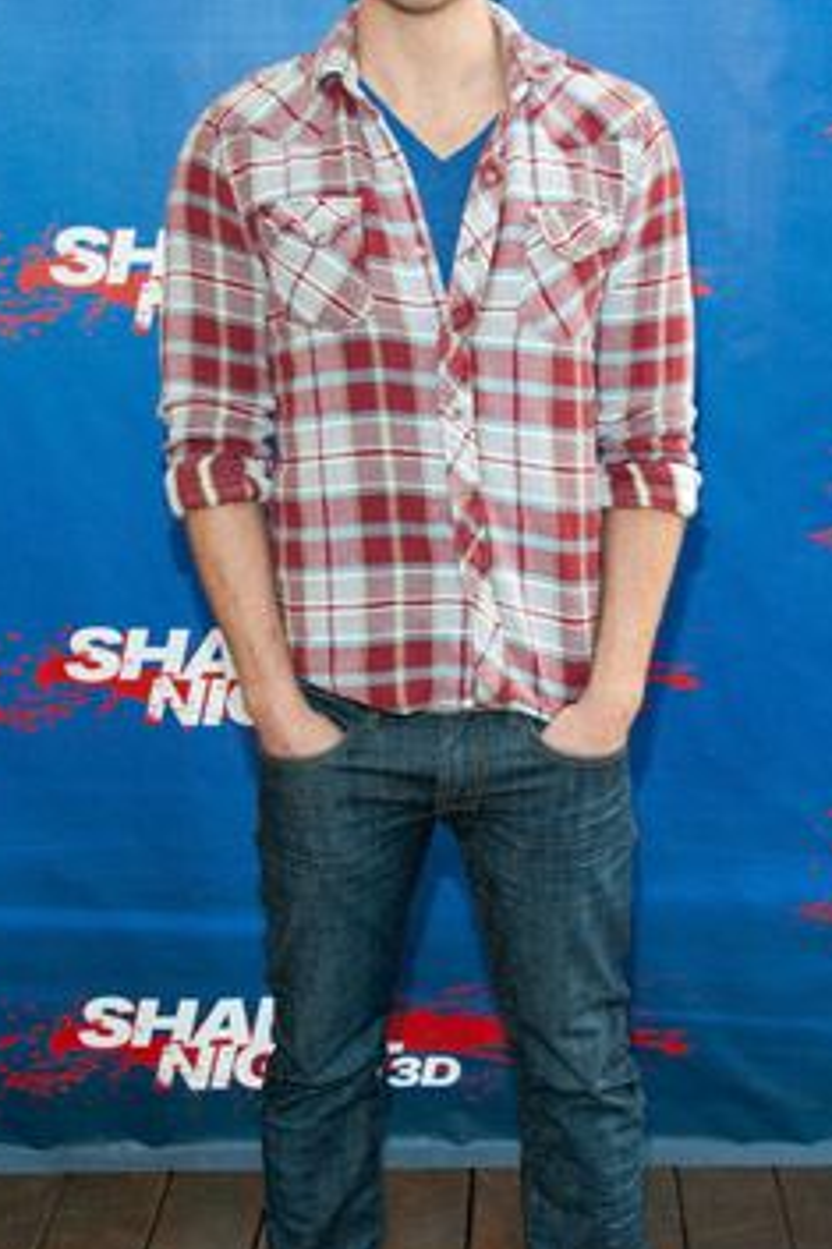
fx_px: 2359
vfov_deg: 29.7
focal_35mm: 68
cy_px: 605
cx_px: 487
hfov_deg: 20.0
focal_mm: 40
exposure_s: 1/160
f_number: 9
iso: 400
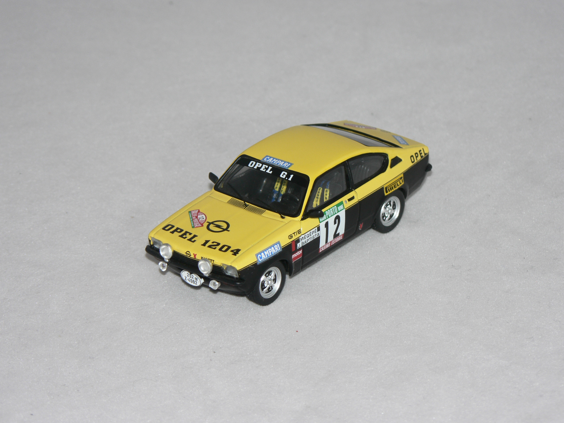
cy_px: 212
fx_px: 2509
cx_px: 282
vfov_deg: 9.6
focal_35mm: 154
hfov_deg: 12.8
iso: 80
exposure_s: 1/60
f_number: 3.3
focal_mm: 25.7
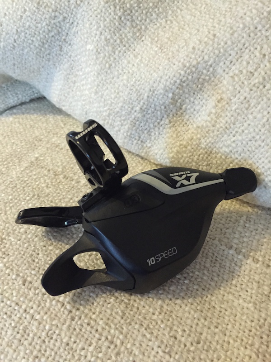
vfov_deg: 61.7
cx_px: 136
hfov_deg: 48.2
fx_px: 303
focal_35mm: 29
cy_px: 181
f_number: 2.2
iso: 400
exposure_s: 1/15
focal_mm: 4.15
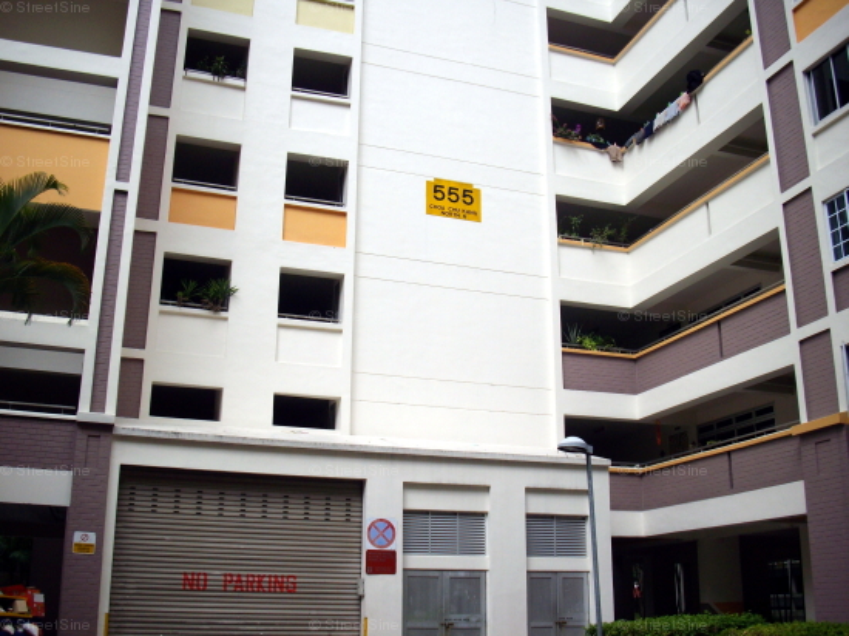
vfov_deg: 38.6
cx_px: 424
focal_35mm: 37
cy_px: 318
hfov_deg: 50.2
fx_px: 907
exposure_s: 1/250
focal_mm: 6.2
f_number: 5.6
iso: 80
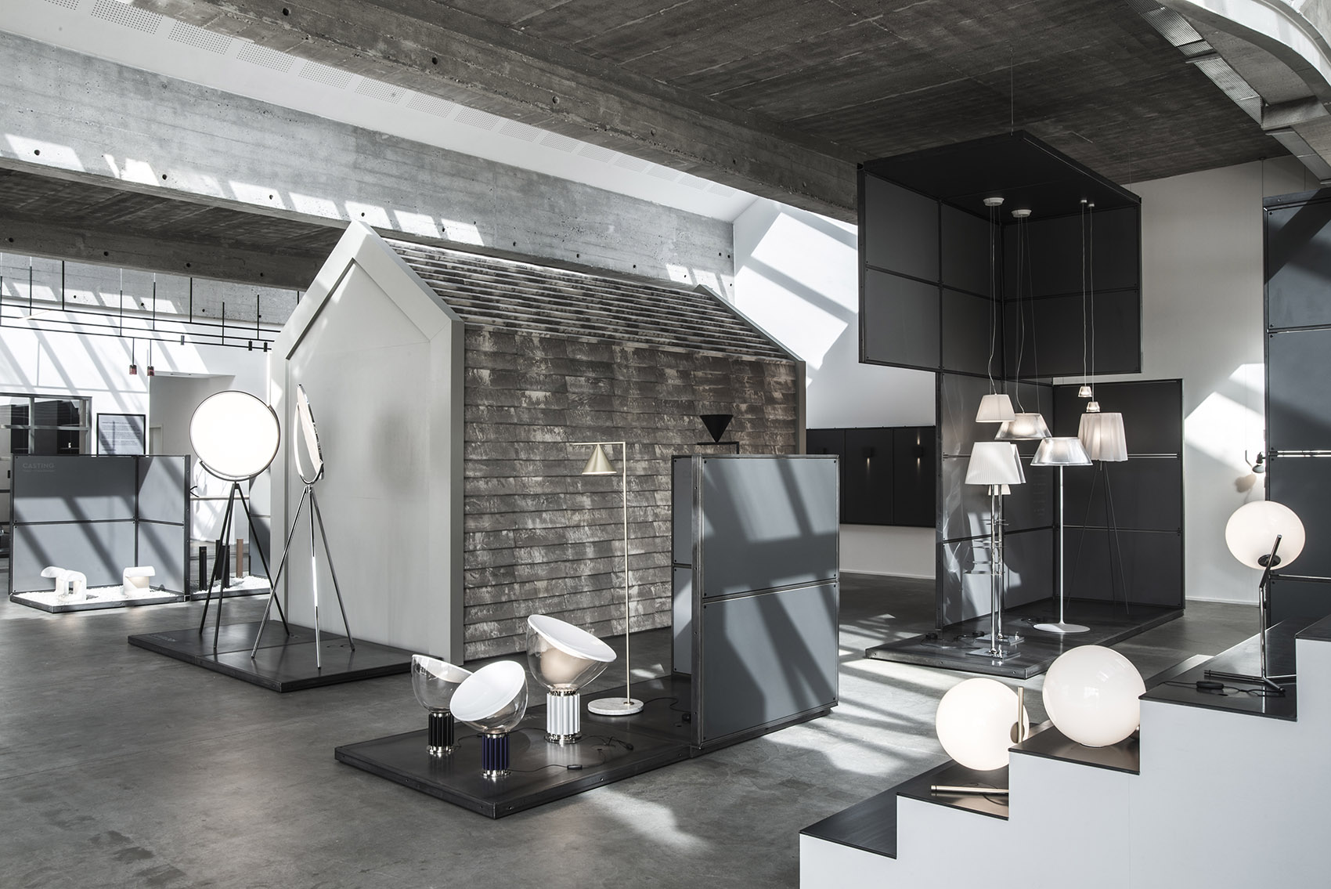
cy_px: 444
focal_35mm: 30
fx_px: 1110
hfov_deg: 61.9
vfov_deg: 43.6
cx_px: 666
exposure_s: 1/4
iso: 100
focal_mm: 30
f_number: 22
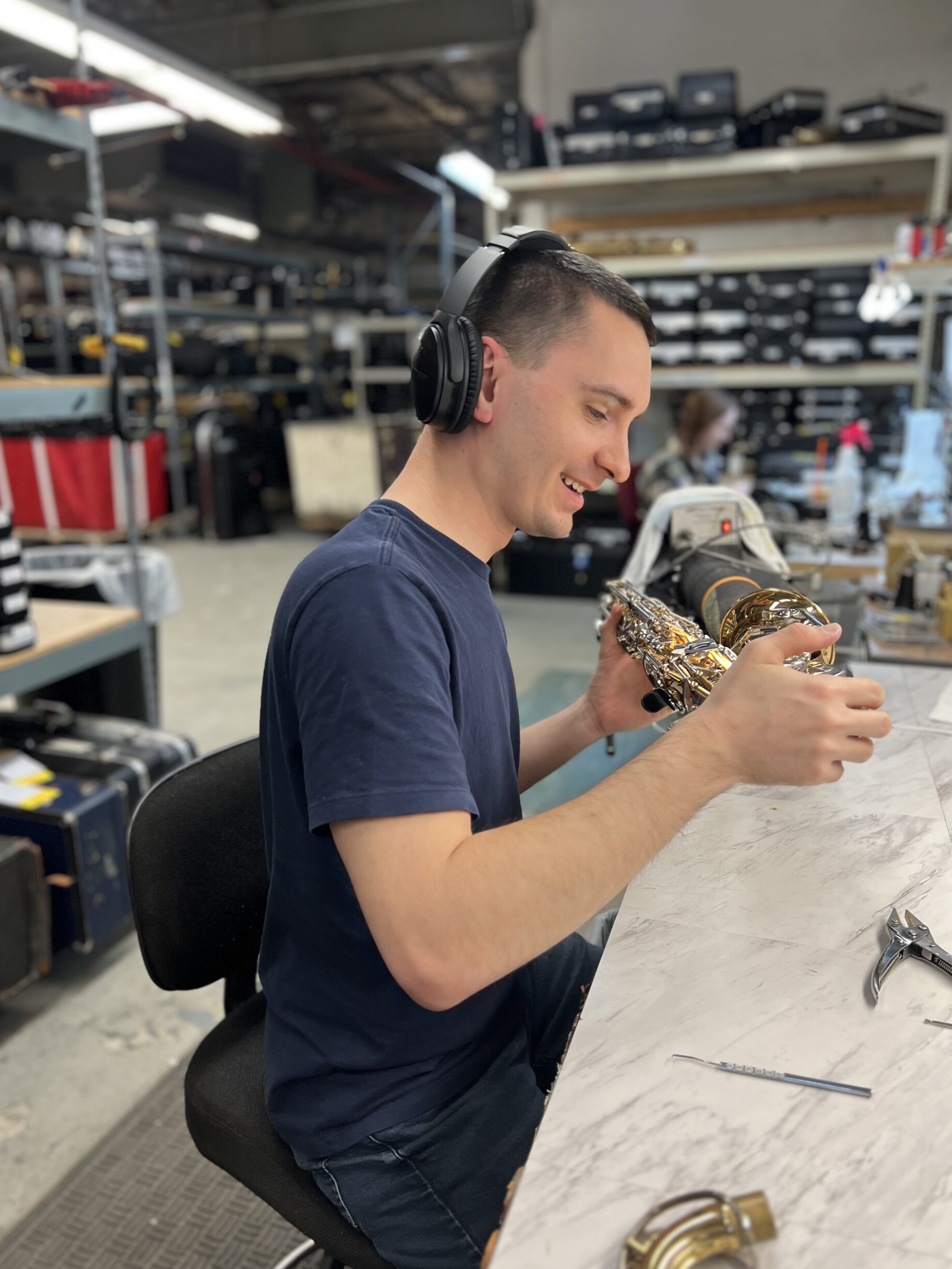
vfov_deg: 65.3
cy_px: 645
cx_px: 488
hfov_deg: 51.4
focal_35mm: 27
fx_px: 990
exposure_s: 1/120
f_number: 1.5
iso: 100
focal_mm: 5.7
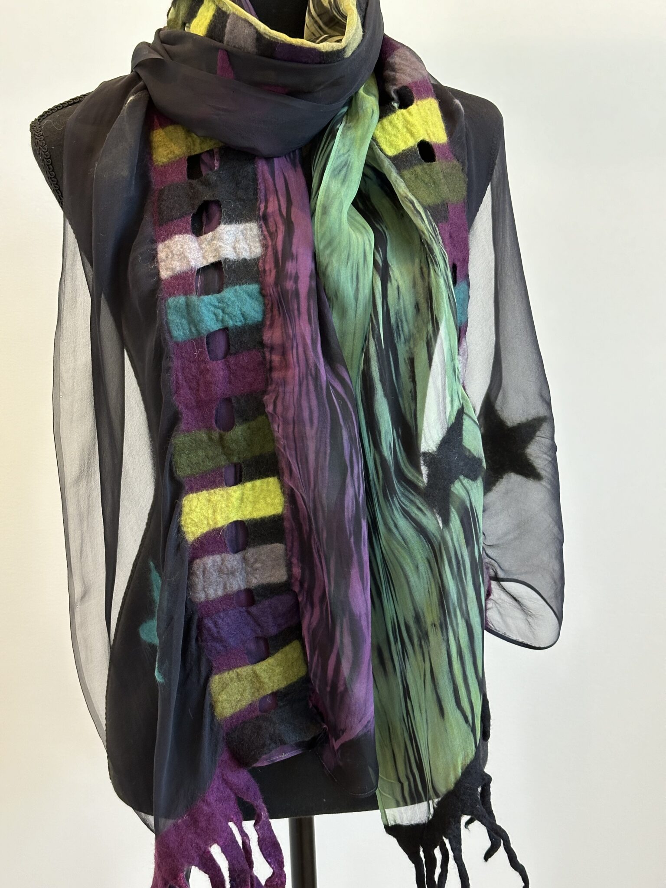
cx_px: 333
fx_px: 1231
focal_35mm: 48
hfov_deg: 30.3
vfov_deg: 39.7
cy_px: 444
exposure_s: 1/40
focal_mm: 6.86
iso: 200
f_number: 1.78
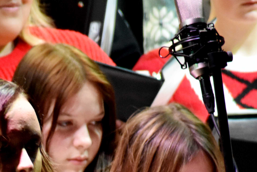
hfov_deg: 1.7
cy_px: 230
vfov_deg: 1.1
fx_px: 8837
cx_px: 1
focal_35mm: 1238
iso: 4000
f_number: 6.3
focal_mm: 300
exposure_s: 1/100
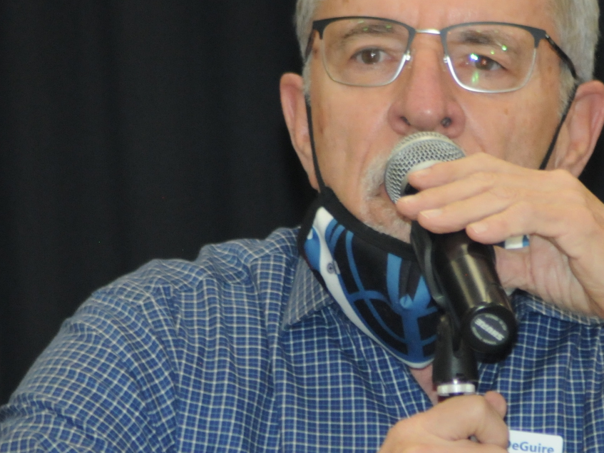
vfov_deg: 1.9
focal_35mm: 802
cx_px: 443
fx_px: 13992
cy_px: 337
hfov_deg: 2.5
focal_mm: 220
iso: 1250
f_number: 5
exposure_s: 1/100
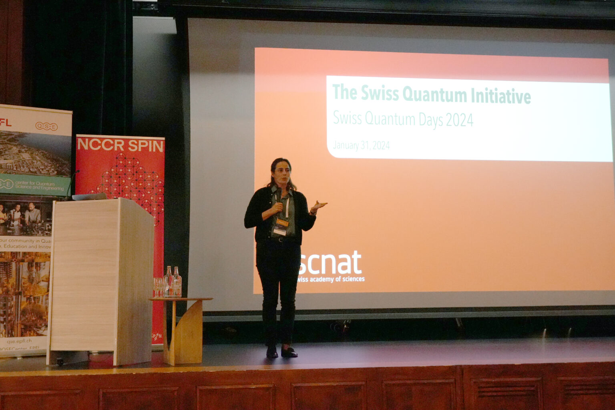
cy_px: 205
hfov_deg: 41.1
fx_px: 820
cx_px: 308
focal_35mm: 48
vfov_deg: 28.1
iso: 5000
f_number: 4.5
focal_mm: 32
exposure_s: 1/160
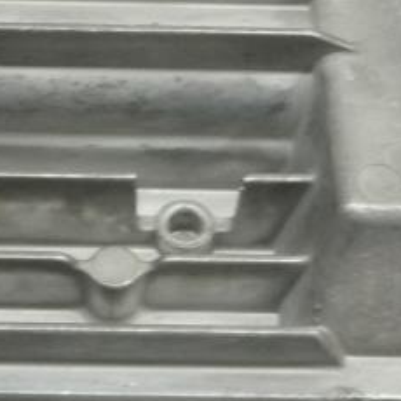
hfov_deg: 15.8
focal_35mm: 110
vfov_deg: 15.7
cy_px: 80
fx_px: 1442
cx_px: 131
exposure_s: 1/30
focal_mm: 4.7
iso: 320
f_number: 3.3
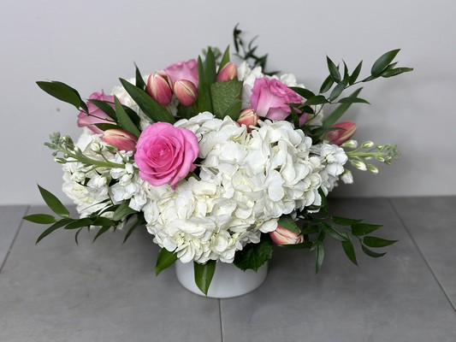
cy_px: 171
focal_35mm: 48
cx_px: 228
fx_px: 632
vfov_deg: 30.3
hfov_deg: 39.6
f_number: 1.78
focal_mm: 6.86
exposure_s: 1/180
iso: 80
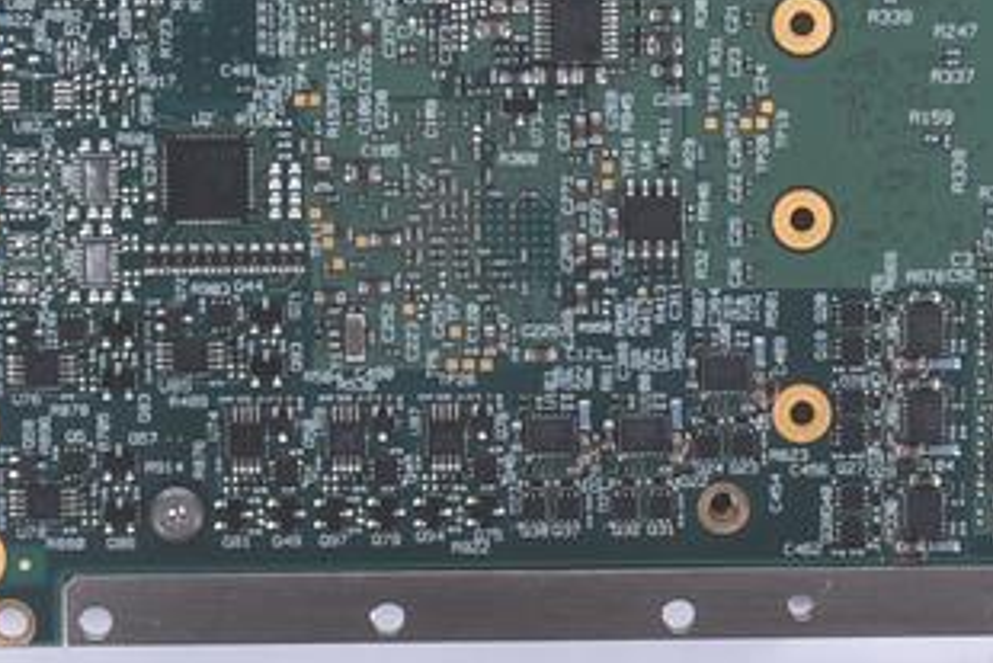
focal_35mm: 60
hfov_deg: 32.7
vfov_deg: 22.5
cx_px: 762
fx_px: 1656
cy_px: 211
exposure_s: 1/200
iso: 200
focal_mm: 21
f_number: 16
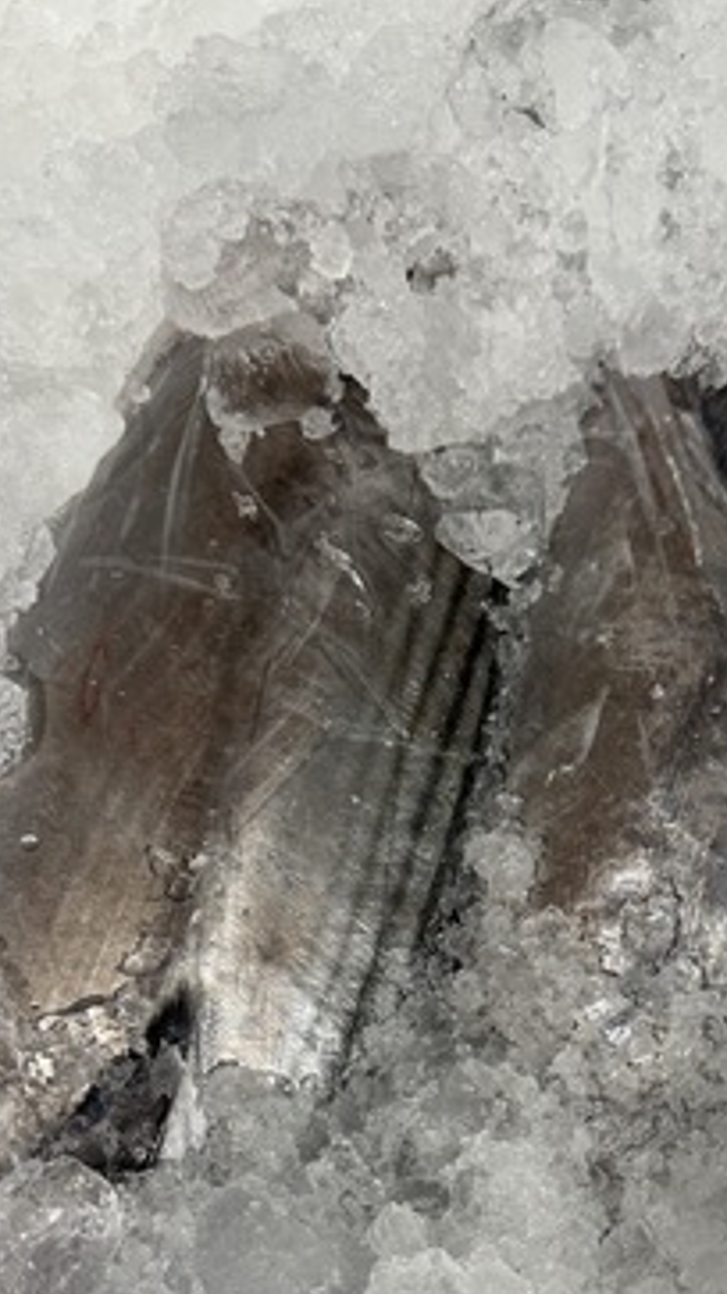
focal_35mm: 36
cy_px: 884
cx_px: 508
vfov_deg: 54.0
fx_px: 1235
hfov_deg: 32.4
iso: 200
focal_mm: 6.76
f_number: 1.78
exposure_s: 1/102
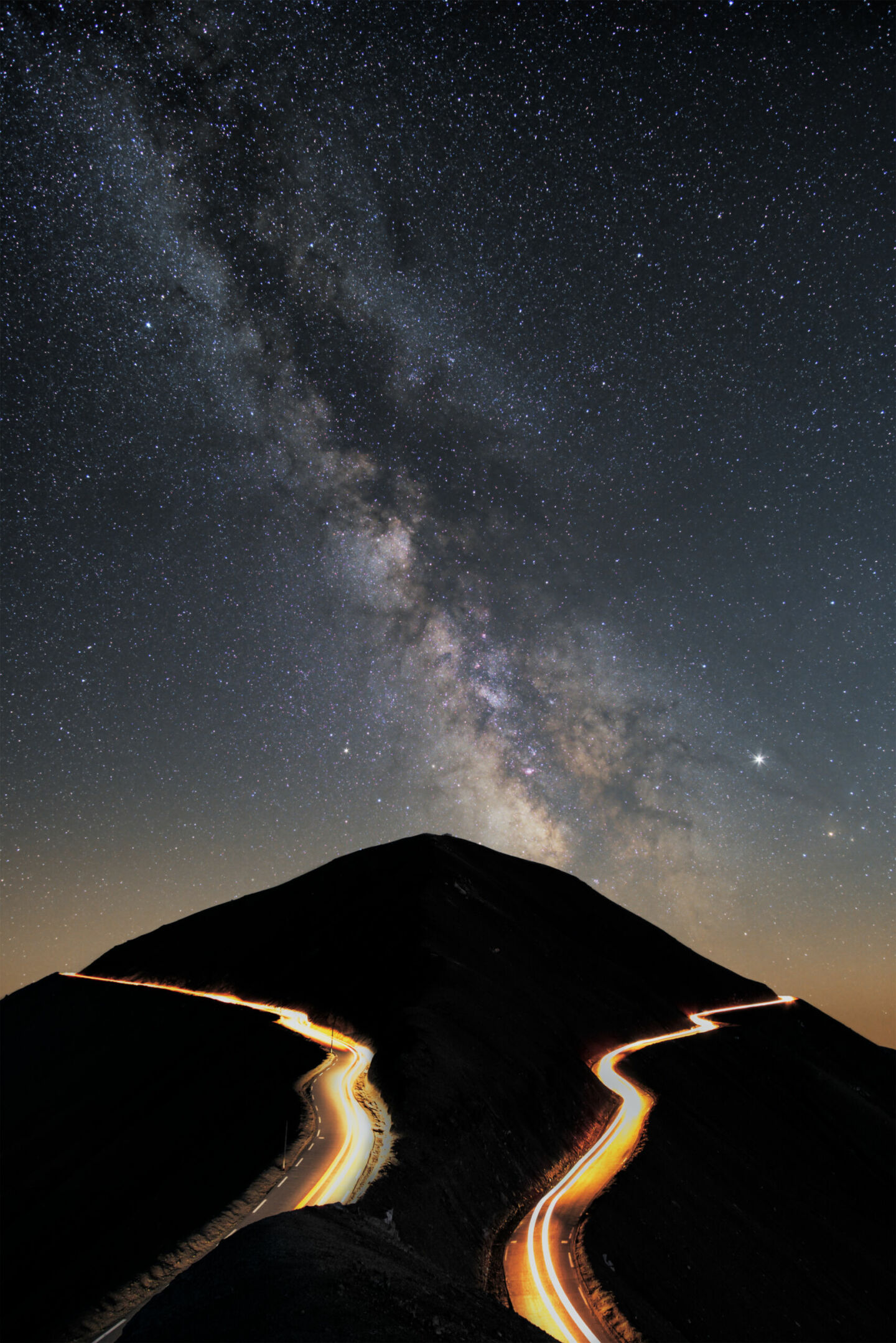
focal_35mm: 18
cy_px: 672
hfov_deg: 67.4
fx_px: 672
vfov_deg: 90.0
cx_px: 448
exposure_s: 10
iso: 3200
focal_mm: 12
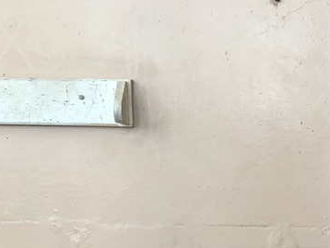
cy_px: 332
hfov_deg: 23.6
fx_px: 763
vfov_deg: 17.2
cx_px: 306
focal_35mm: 80
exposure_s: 1/25
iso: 40
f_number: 1.8
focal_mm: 4
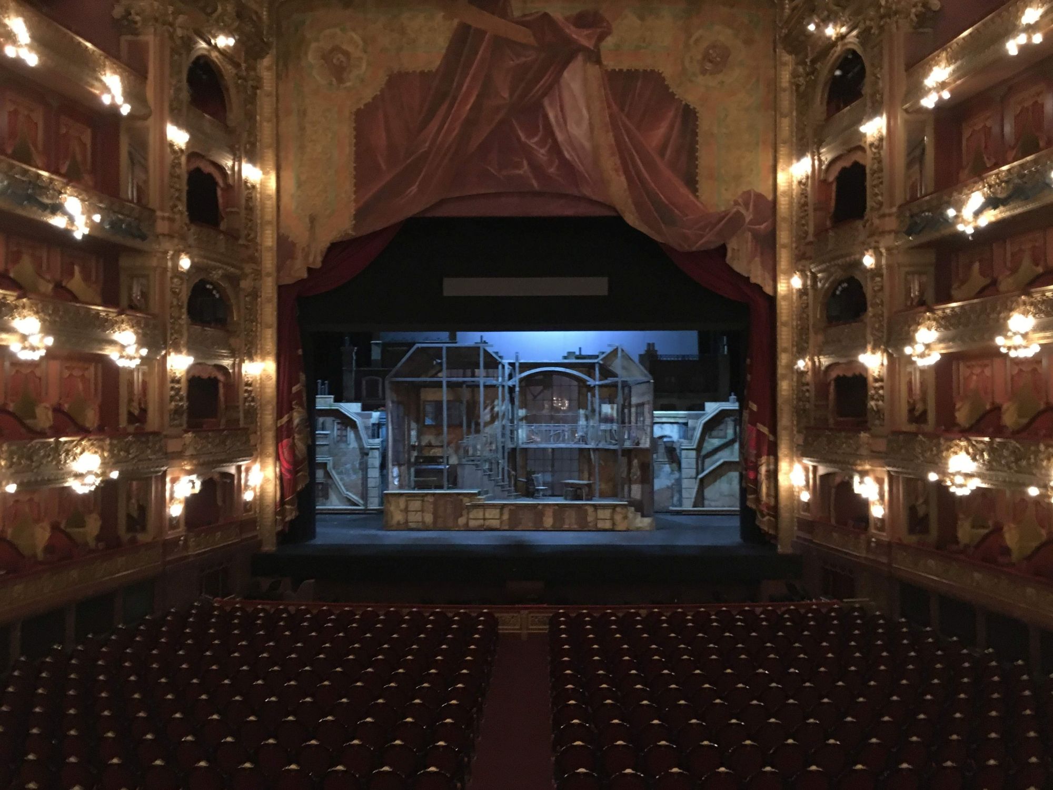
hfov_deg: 61.7
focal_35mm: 29
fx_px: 882
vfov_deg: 48.2
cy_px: 395
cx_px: 526
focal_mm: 4.15
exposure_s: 1/17
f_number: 2.2
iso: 400
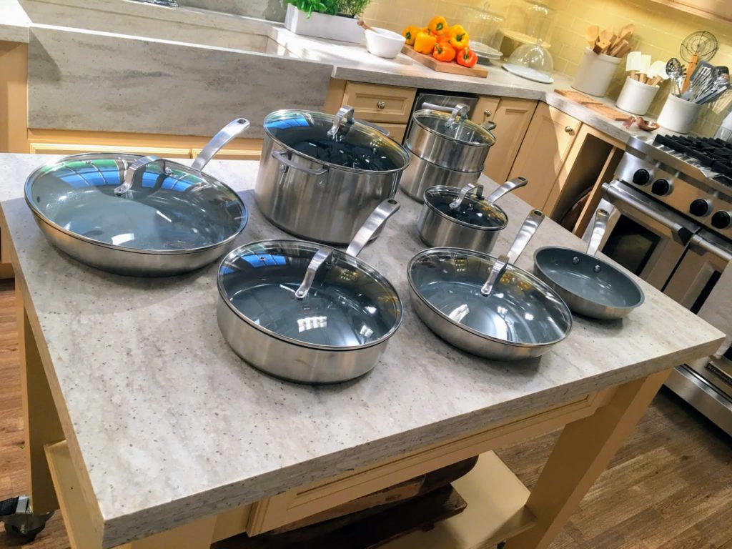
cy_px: 274
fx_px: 613
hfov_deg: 61.7
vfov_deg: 48.2
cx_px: 366
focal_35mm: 29
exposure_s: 1/30
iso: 40
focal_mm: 4.15
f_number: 2.2
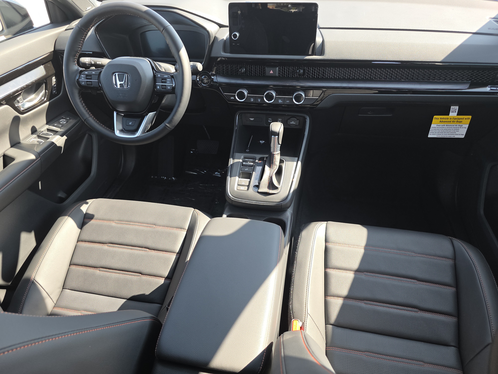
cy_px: 187
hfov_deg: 73.9
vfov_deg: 58.9
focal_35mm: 23
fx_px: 331
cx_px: 249
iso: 40
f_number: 1.7
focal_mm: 6.3
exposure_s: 1/180
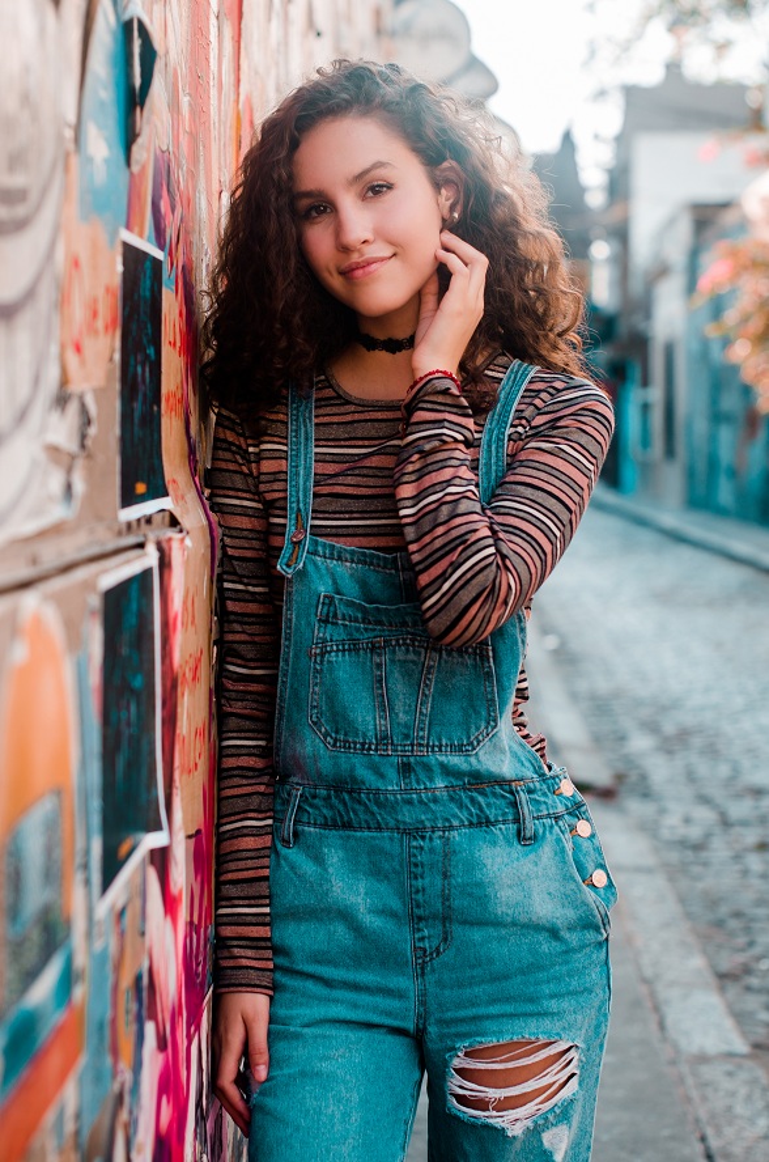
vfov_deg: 27.0
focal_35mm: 75
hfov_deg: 18.1
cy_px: 581
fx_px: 2414
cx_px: 384
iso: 100
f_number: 2.8
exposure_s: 1/250
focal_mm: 50
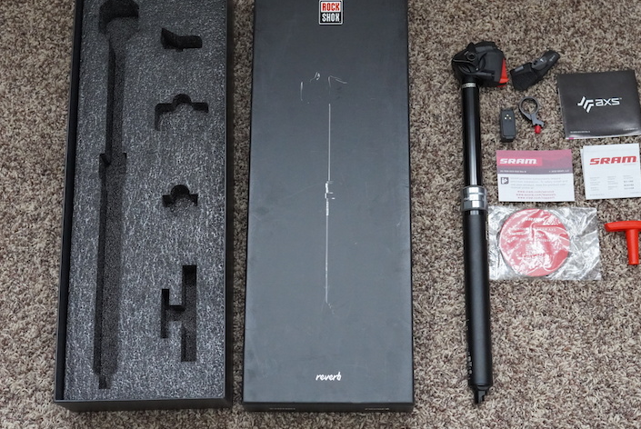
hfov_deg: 33.6
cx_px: 335
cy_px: 196
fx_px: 1062
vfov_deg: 22.8
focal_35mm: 60
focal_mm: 35
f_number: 4
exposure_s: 1/160
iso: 4000
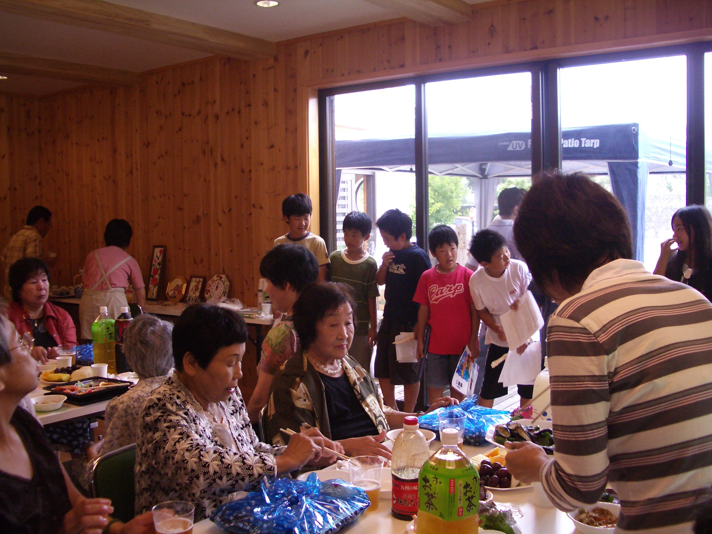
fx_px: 720
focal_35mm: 35
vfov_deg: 40.7
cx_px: 356
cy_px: 267
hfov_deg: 52.6
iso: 200
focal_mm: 5.8
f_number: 2.6
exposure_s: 1/80
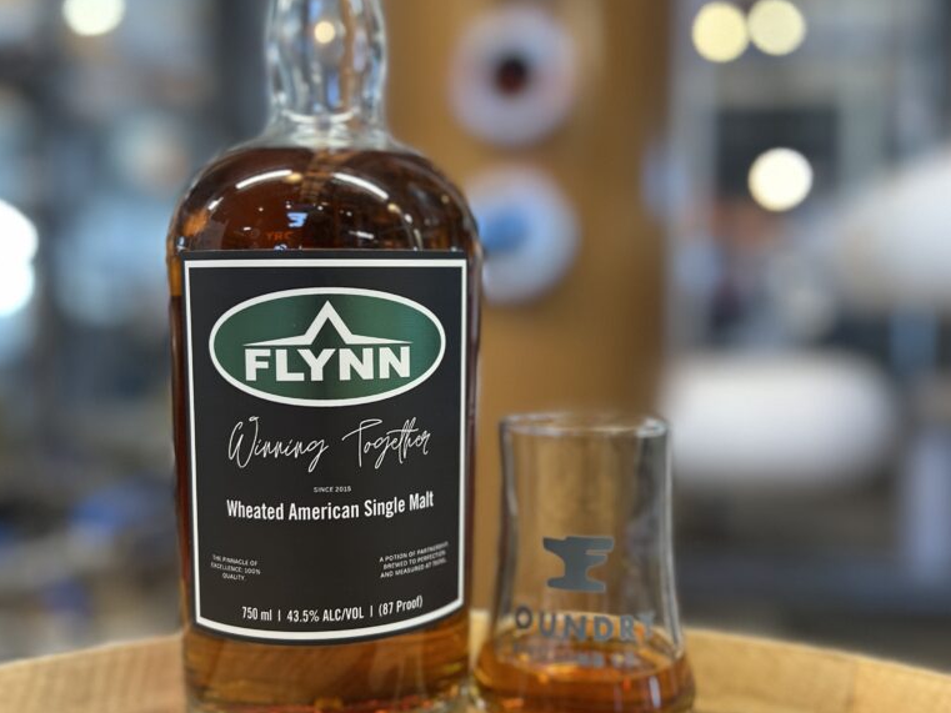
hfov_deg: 52.6
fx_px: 962
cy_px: 356
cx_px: 474
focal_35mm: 35
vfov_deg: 40.7
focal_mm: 5.7
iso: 400
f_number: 1.5
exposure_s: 1/60
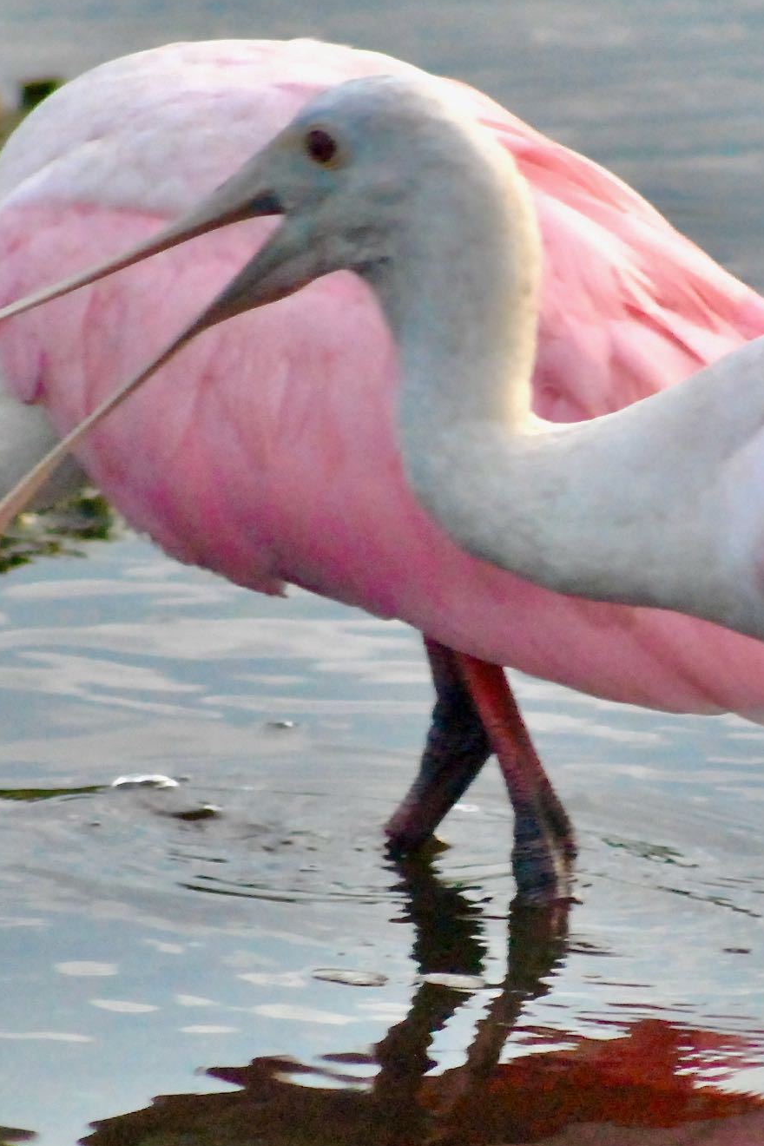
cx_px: 539
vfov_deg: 1.6
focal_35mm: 1322
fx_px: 42080
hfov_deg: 1.0
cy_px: 686
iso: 1600
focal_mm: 300
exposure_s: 1/500
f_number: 5.6
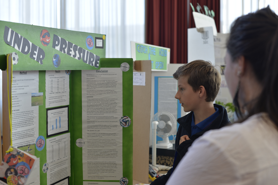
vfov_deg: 27.0
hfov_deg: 39.6
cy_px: 92
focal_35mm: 50
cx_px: 139
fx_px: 386
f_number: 3.5
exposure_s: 1/50
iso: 200
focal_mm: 50
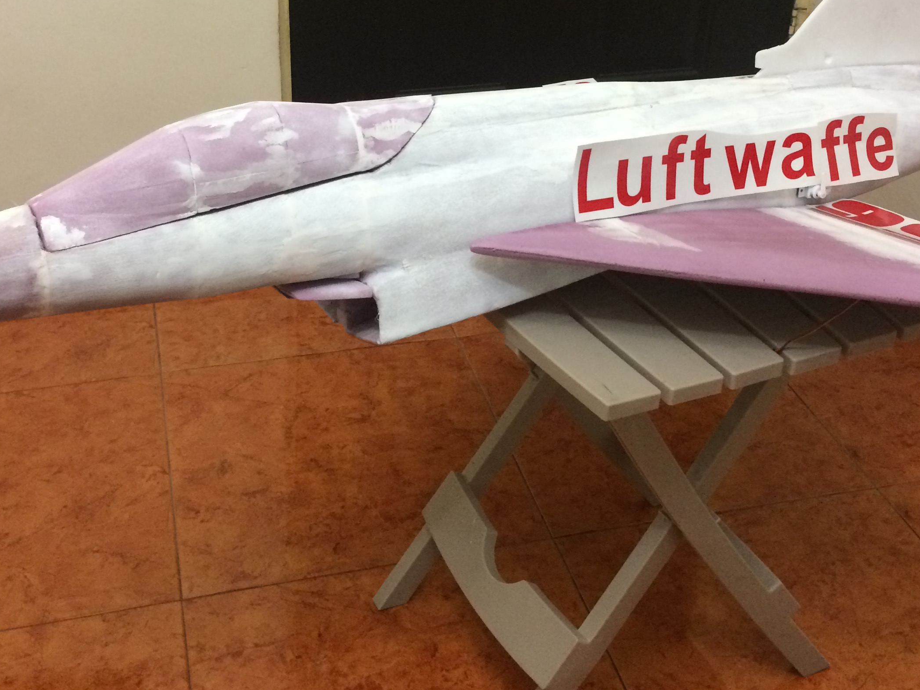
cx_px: 428
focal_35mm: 45
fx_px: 1196
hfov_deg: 42.0
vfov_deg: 31.6
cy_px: 174
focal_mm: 4.15
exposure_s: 1/24
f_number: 2.2
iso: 250
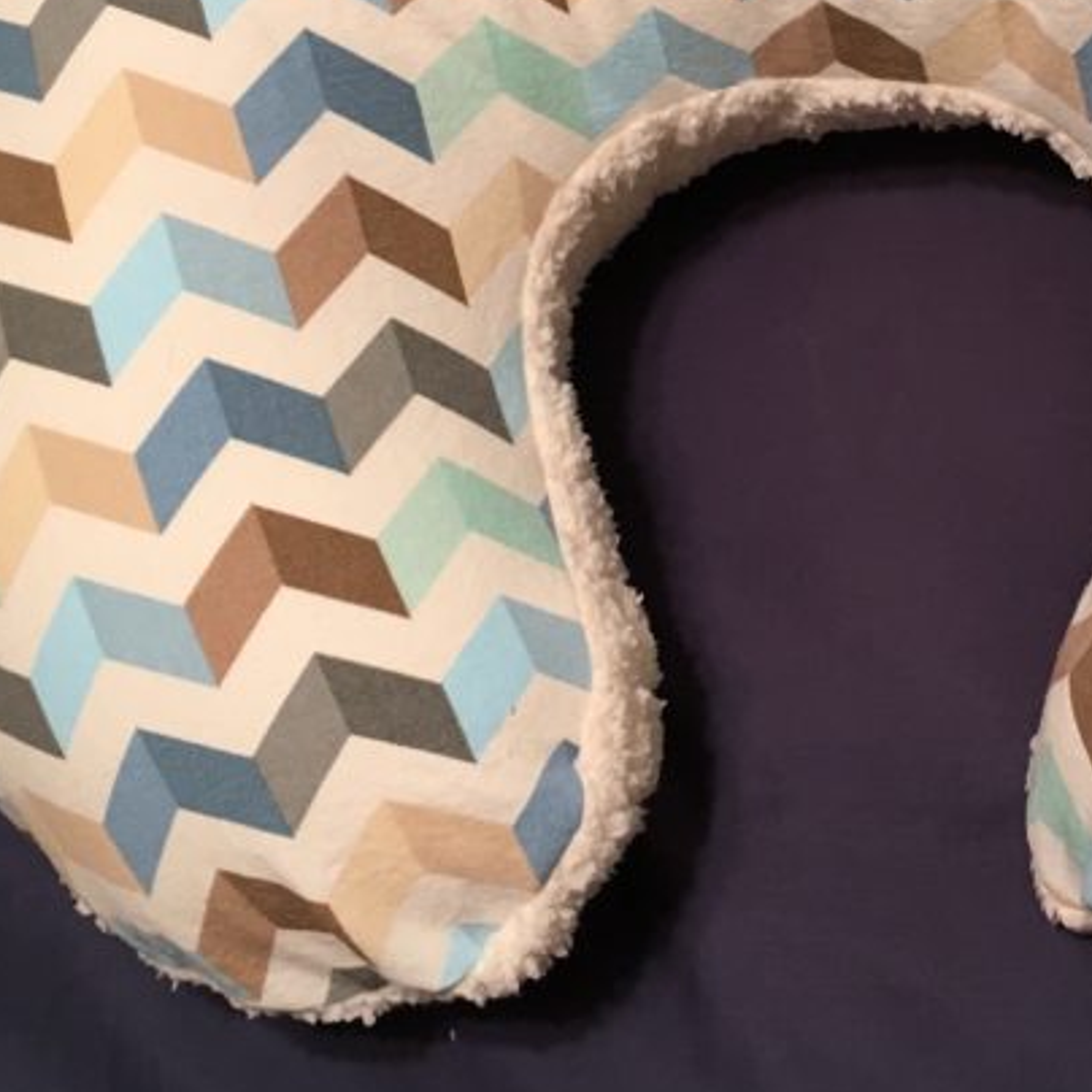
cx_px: 895
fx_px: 2320
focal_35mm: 65
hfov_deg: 26.0
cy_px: 305
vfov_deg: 26.2
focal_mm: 4.15
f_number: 2.2
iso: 80
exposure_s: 1/30
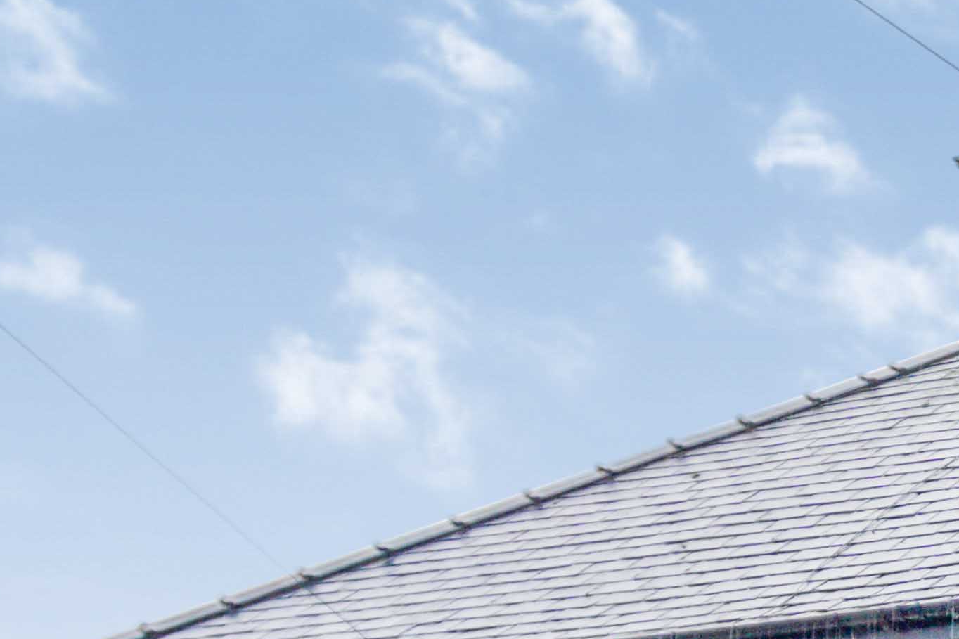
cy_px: 1274
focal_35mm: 112
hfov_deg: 15.2
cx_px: 1851
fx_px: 2988
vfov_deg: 11.1
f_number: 4.5
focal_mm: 17
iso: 100
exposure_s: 1/80
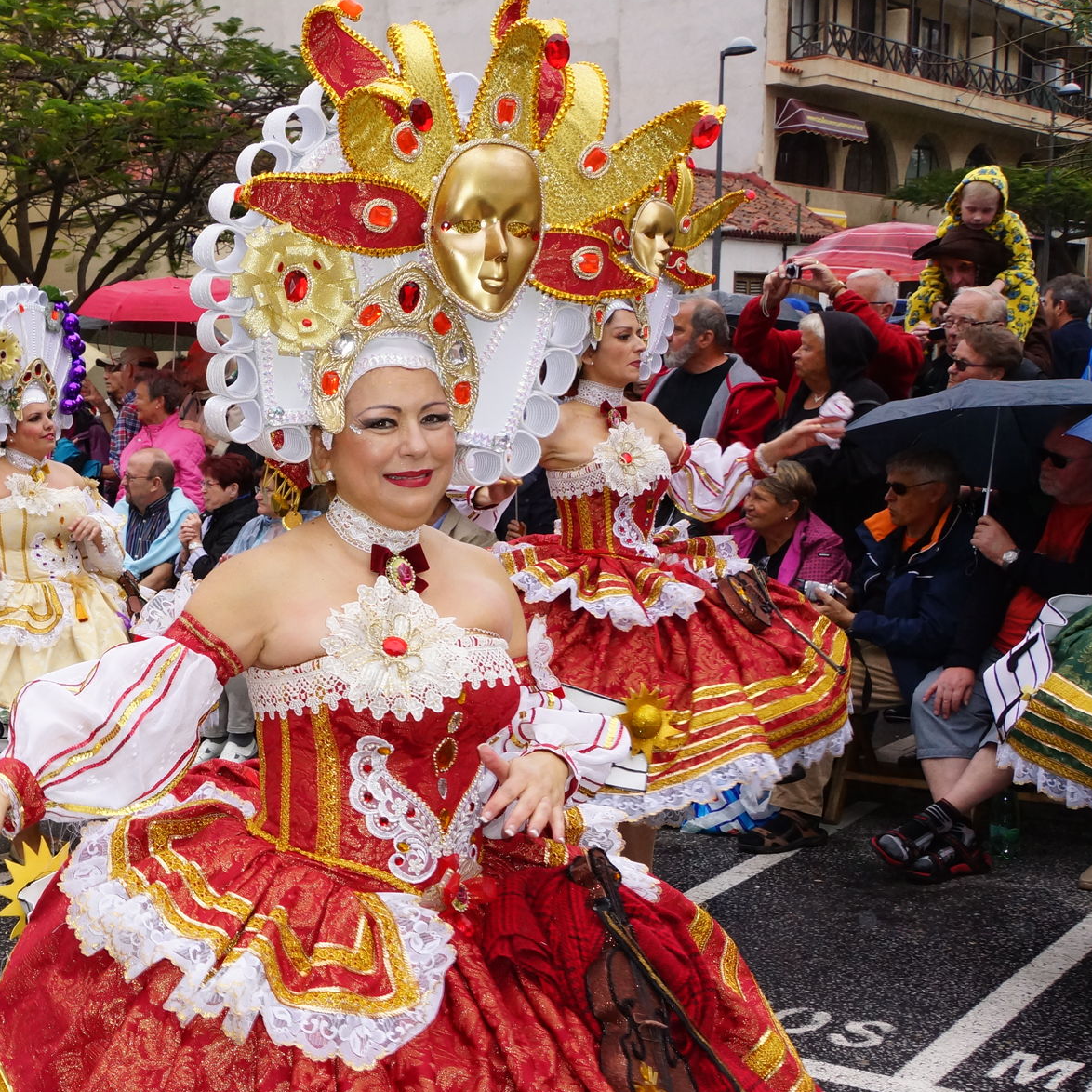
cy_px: 712
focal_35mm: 49
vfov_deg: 34.4
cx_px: 79
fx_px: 1749
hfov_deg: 32.7
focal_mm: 18
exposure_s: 1/160
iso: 800
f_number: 7.1
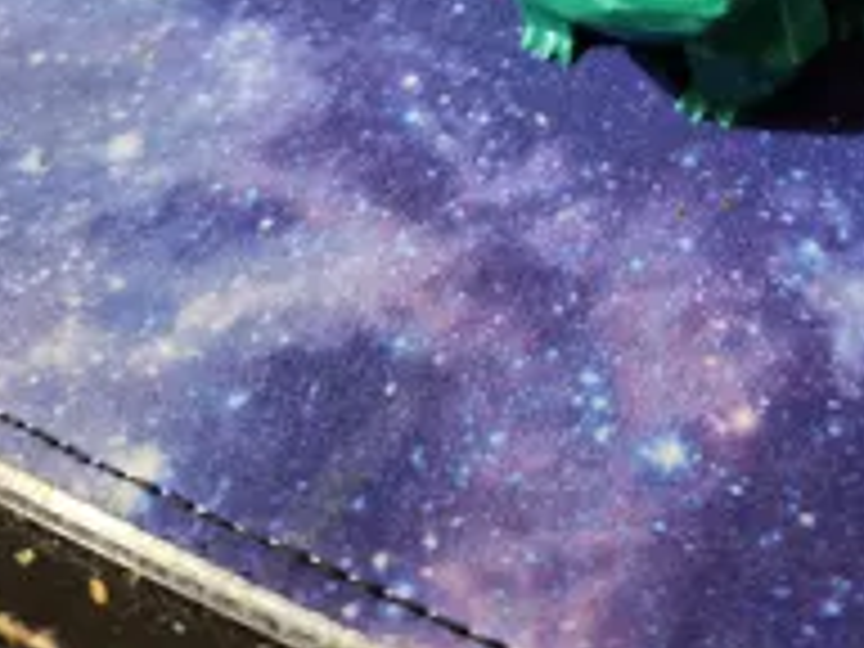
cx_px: 657
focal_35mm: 50
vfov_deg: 26.3
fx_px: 1248
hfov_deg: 37.2
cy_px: -104
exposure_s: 1/25
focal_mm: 5
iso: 1000
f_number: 1.8
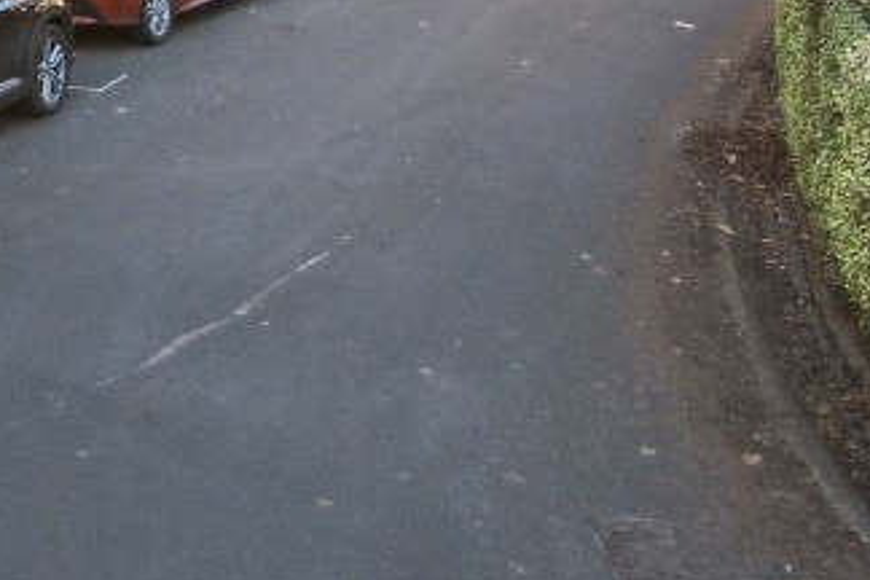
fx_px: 2054
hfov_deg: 21.7
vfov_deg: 13.9
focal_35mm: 85
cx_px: -242
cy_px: -534
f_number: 8
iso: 400
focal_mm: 16
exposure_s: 1/250
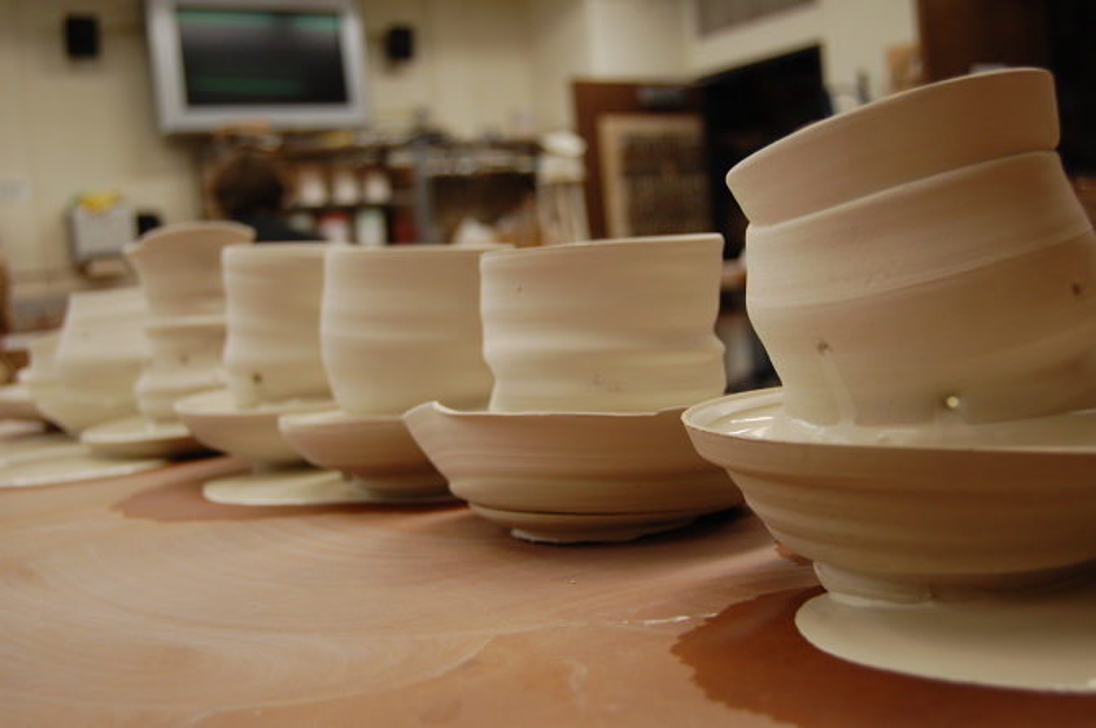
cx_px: 548
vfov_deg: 31.8
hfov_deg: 46.4
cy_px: 364
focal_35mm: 42
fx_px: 1277
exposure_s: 1/50
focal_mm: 28
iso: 400
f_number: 4.2
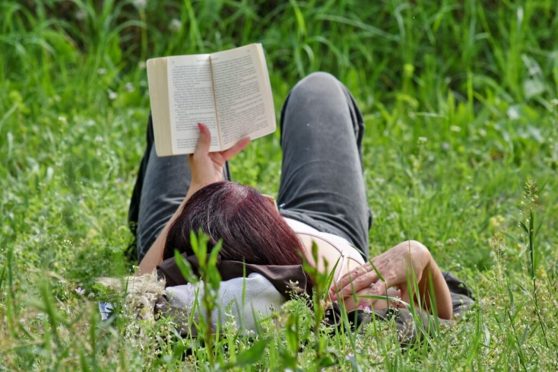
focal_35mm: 278
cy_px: 186
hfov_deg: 7.4
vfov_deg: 5.0
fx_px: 4302
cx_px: 279
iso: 220
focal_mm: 185
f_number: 8
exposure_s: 1/320
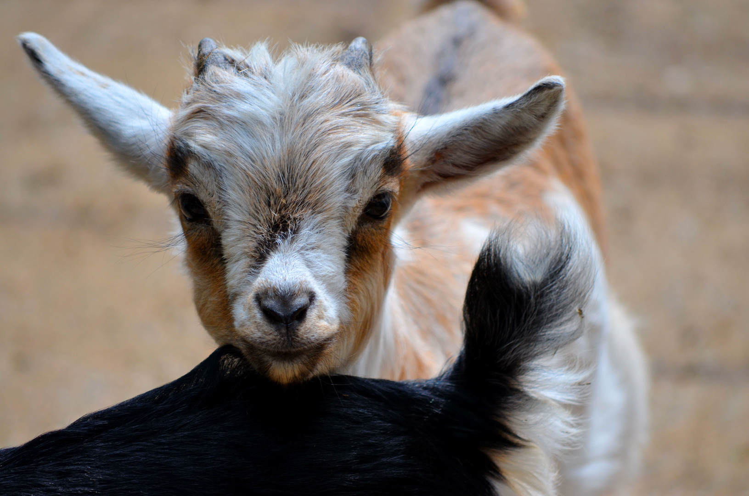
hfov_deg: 6.9
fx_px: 6228
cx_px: 374
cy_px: 248
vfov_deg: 4.6
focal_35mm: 300
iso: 200
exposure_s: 1/640
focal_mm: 200
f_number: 6.3
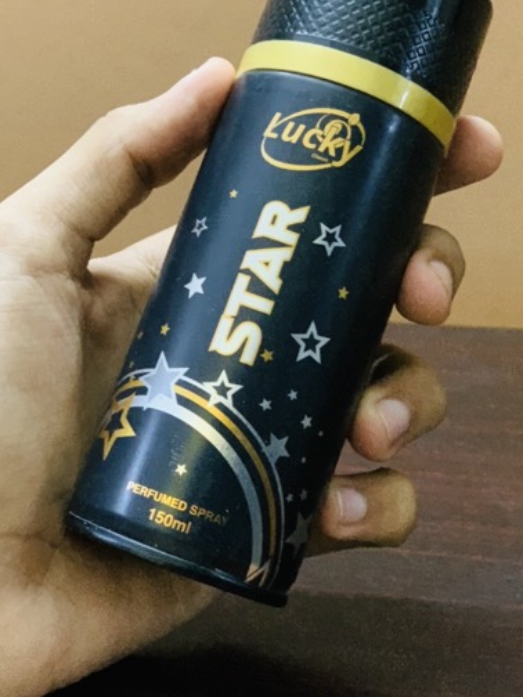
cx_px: 244
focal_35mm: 66
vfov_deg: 29.3
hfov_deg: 22.3
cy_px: 267
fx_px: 1330
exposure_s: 1/30
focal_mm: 6
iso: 1000
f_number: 2.4
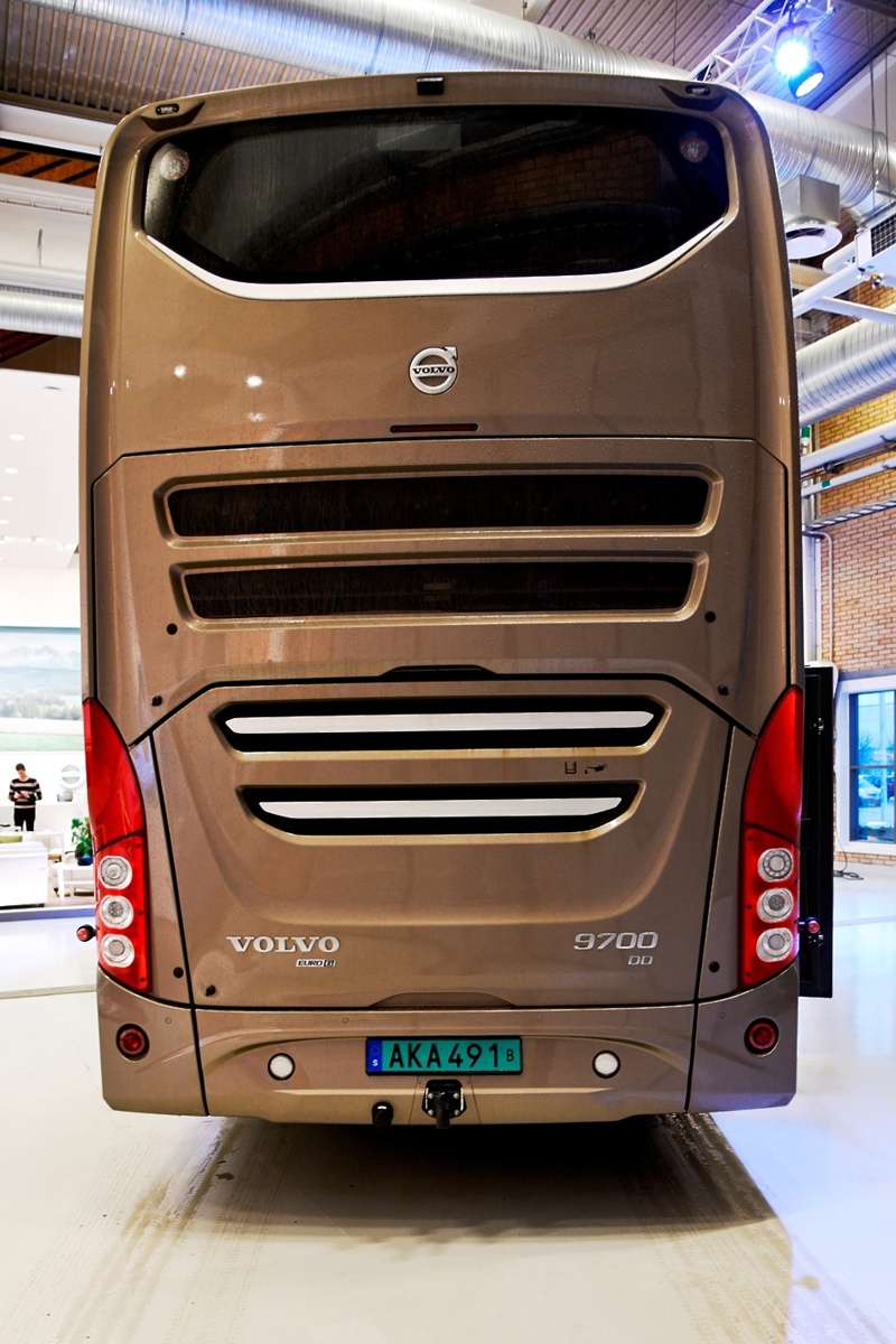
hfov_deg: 53.1
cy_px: 672
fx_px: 896
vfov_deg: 73.7
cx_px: 448
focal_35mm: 24
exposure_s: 1/60
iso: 800
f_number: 4
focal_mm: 24
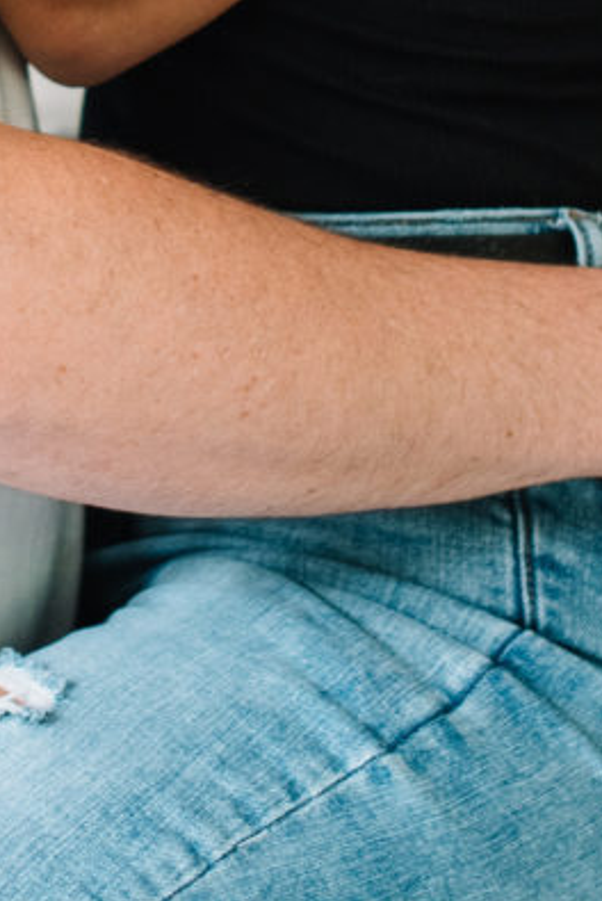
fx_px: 6485
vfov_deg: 7.8
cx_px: -108
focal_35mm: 259
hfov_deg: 5.3
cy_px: -312
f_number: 2.5
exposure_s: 1/250
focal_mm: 50
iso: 250
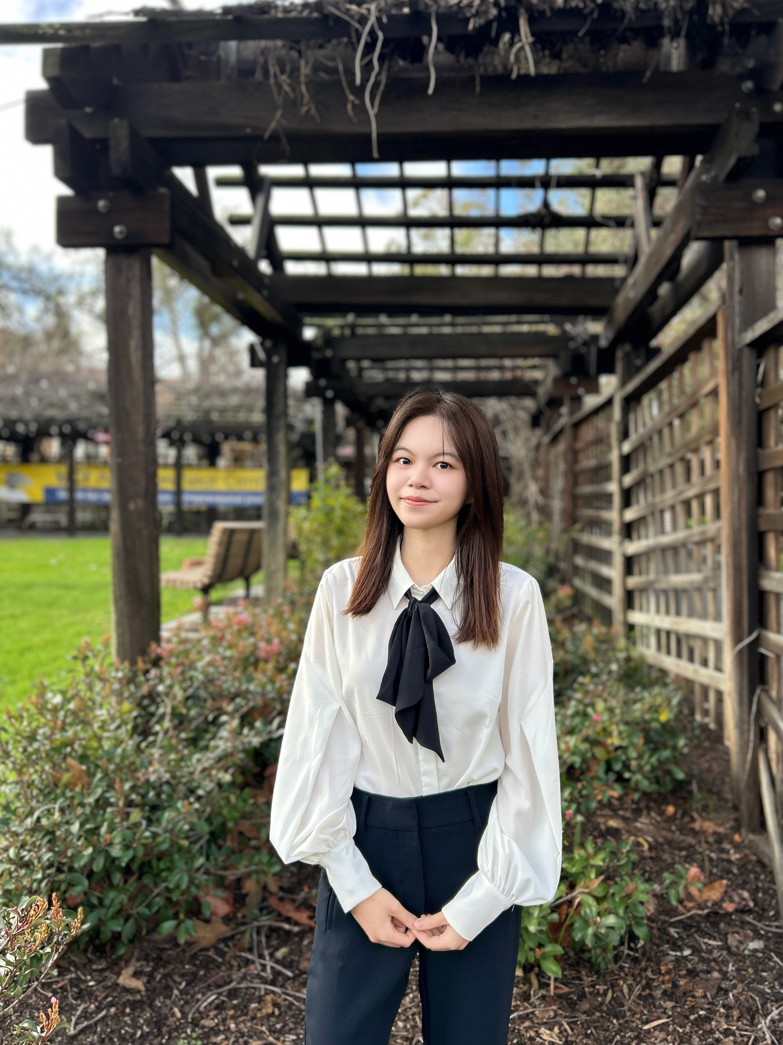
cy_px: 540
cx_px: 400
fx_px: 814
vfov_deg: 65.3
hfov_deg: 51.3
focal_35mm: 27
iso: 50
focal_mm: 5.7
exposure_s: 1/639
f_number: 1.5
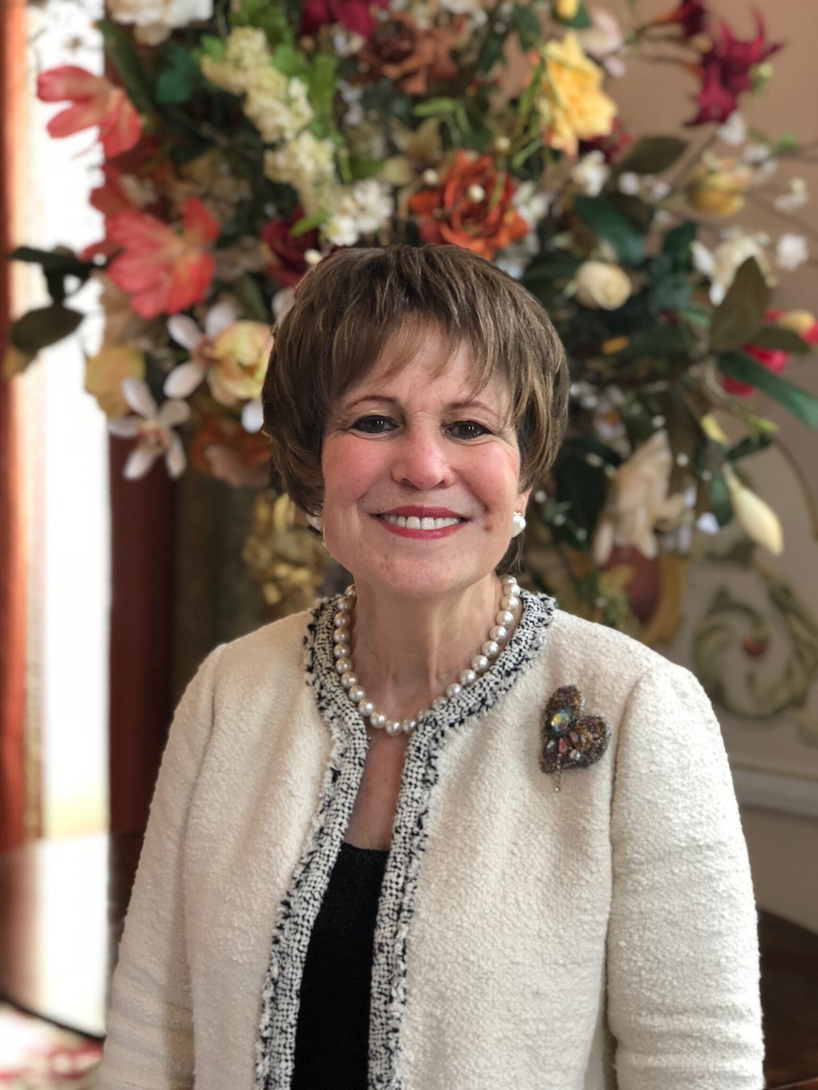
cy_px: 545
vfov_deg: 33.8
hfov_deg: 25.7
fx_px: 1796
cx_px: 409
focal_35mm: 57
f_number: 2.8
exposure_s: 1/60
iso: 200
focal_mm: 6.6
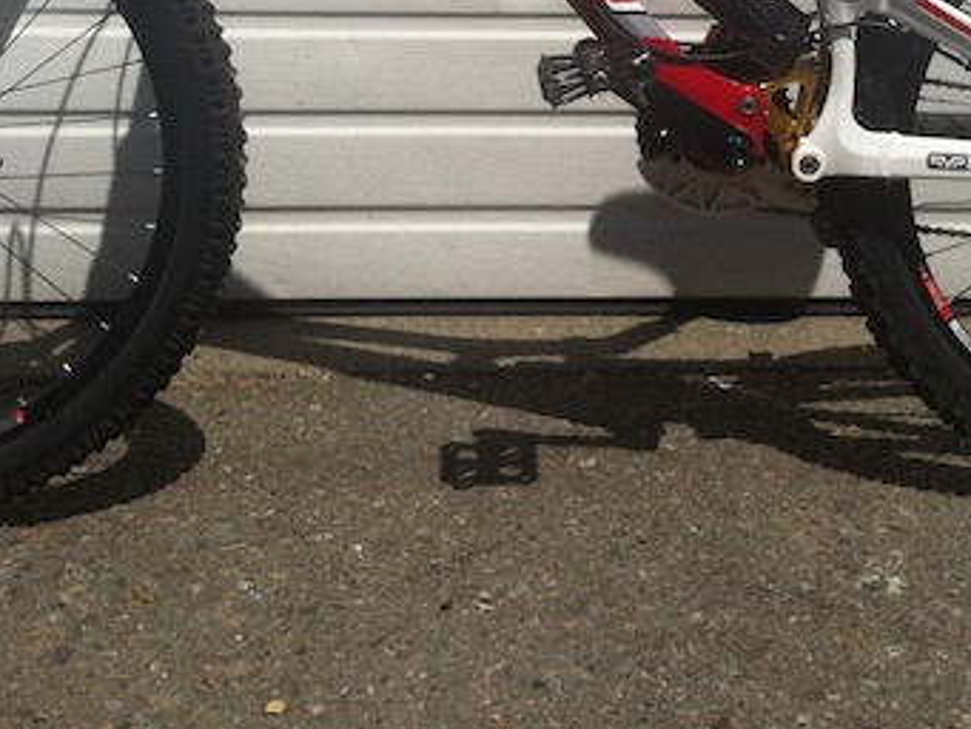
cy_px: -46
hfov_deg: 23.8
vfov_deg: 17.5
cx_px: 587
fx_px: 2301
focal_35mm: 82
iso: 80
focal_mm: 3.85
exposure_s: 1/4309
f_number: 2.8
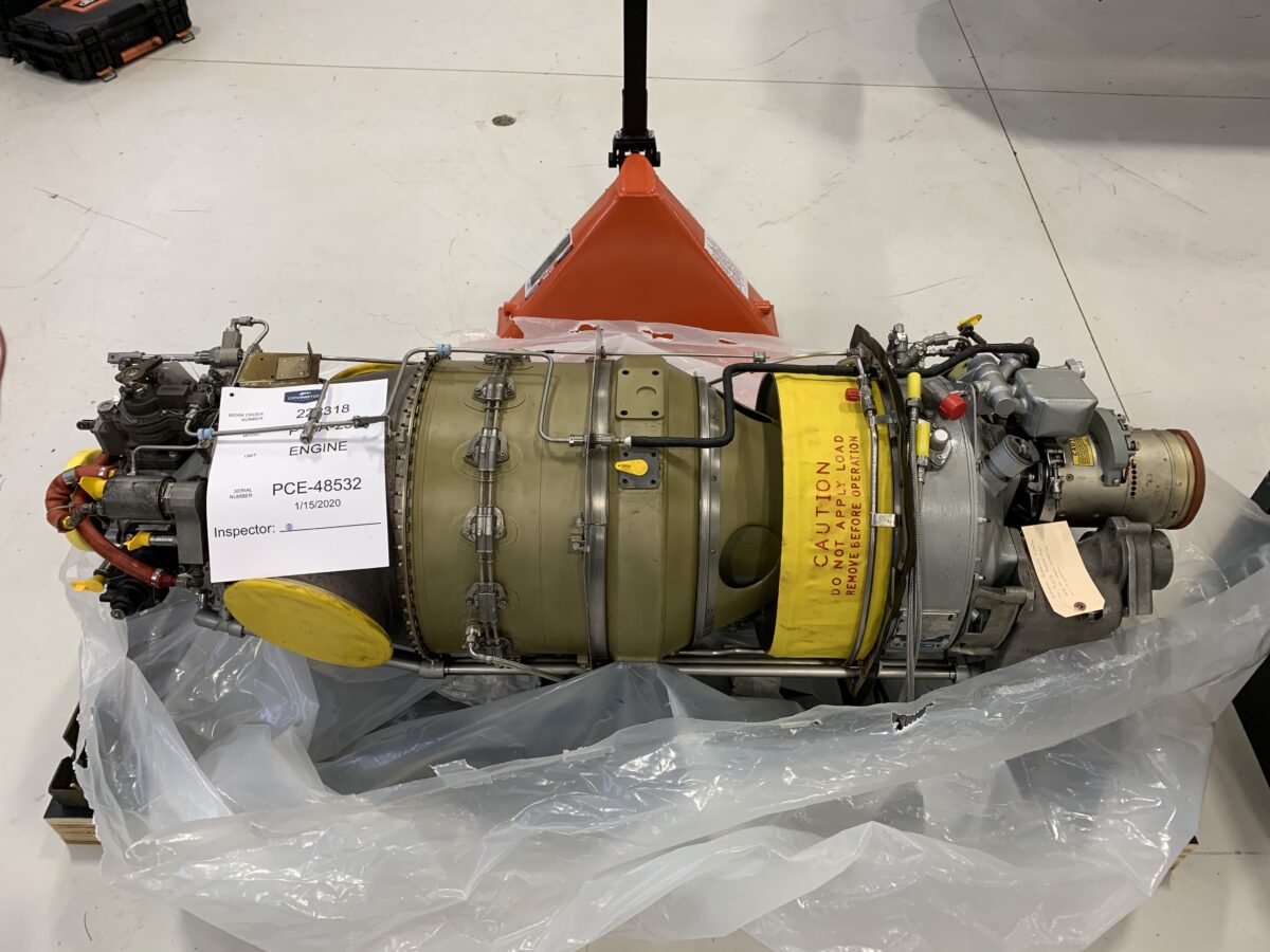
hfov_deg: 67.3
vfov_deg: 53.1
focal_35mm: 26
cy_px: 476
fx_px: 954
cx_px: 635
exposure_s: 1/60
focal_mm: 4.25
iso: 64
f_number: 1.8
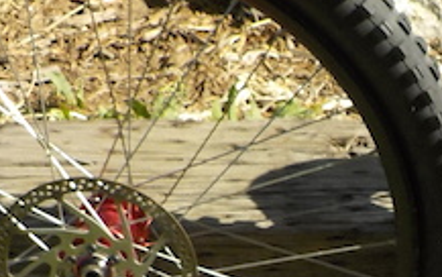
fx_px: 1410
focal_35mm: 117
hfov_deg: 17.4
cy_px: 320
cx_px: 452
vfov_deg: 11.0
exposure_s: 1/500
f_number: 3.3
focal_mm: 4.1
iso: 125
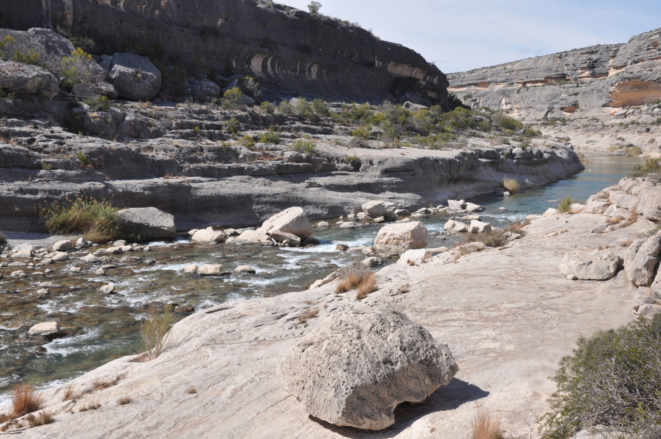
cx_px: 330
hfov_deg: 43.7
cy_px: 220
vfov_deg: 29.8
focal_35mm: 45
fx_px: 825
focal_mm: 30
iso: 400
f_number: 11
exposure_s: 1/500
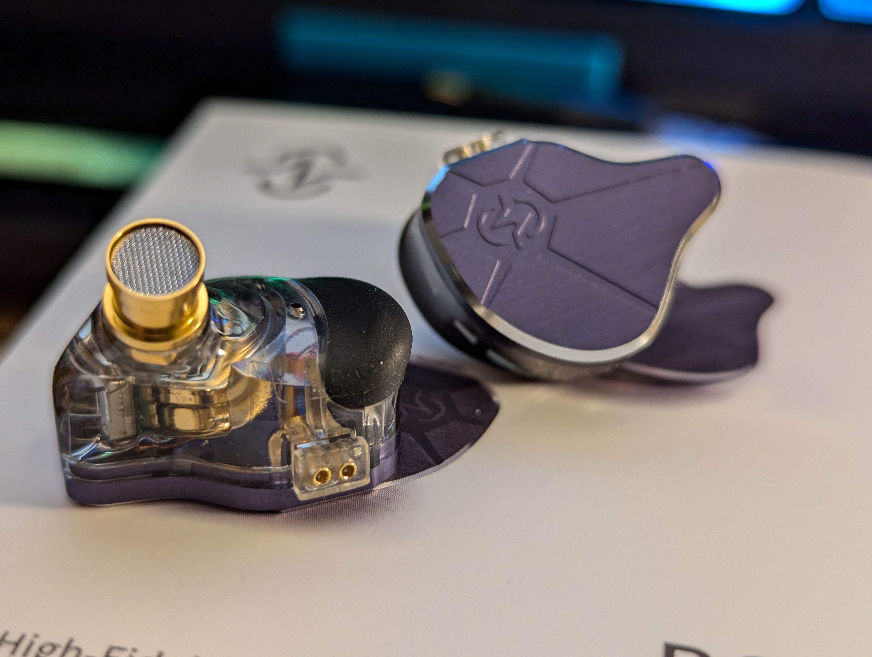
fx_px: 1312
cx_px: 420
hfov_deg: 36.8
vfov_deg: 28.1
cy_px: 320
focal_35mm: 52
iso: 228
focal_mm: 6.81
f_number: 1.85
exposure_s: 1/24.3
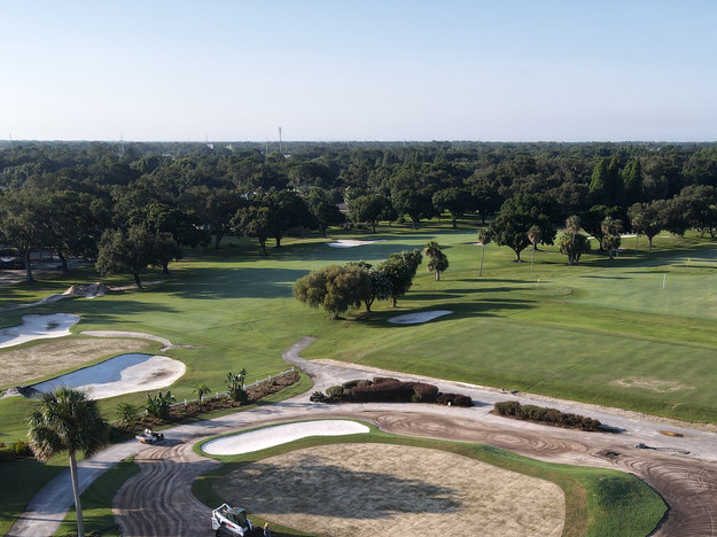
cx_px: 427
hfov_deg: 45.6
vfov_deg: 33.7
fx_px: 849
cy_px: 457
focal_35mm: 41
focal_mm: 4.5
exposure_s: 1/400
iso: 100
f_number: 2.8
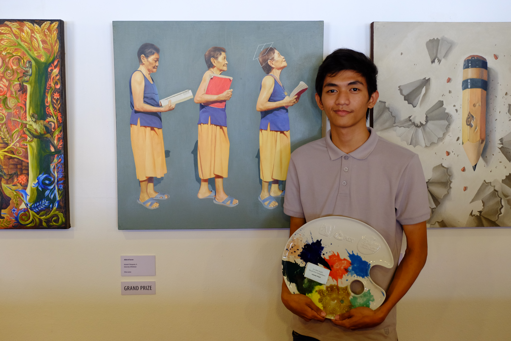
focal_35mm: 37
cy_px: 170
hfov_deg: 51.9
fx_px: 525
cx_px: 256
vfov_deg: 35.9
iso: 1600
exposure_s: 1/60
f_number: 4
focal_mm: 24.9
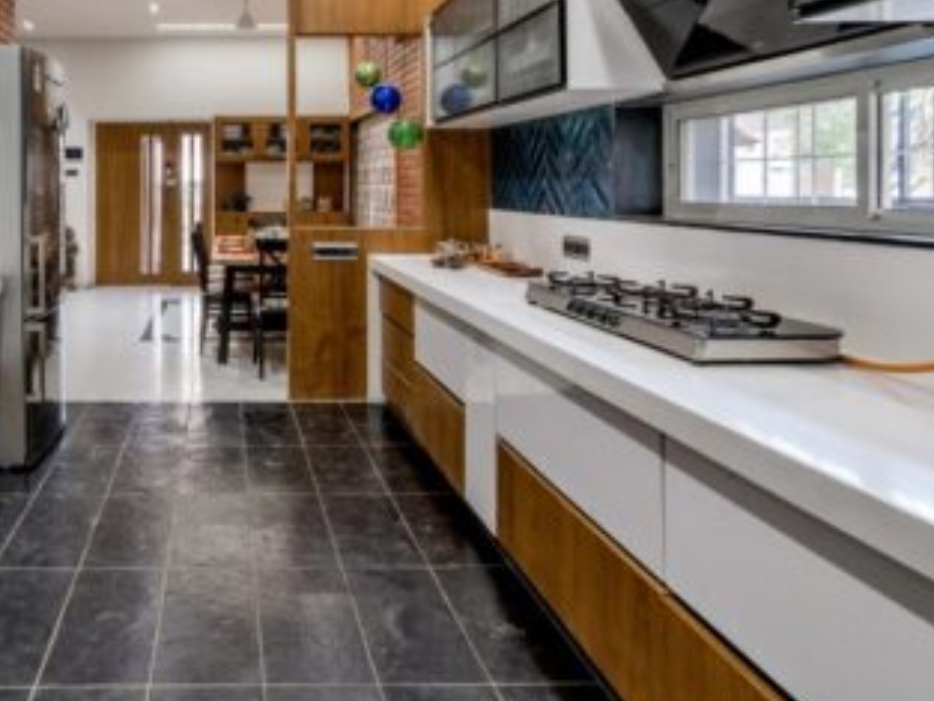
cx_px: 224
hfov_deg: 61.3
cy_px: 189
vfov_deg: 49.7
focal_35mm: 27
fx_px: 729
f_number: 9
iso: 160
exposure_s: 1/3
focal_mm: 16
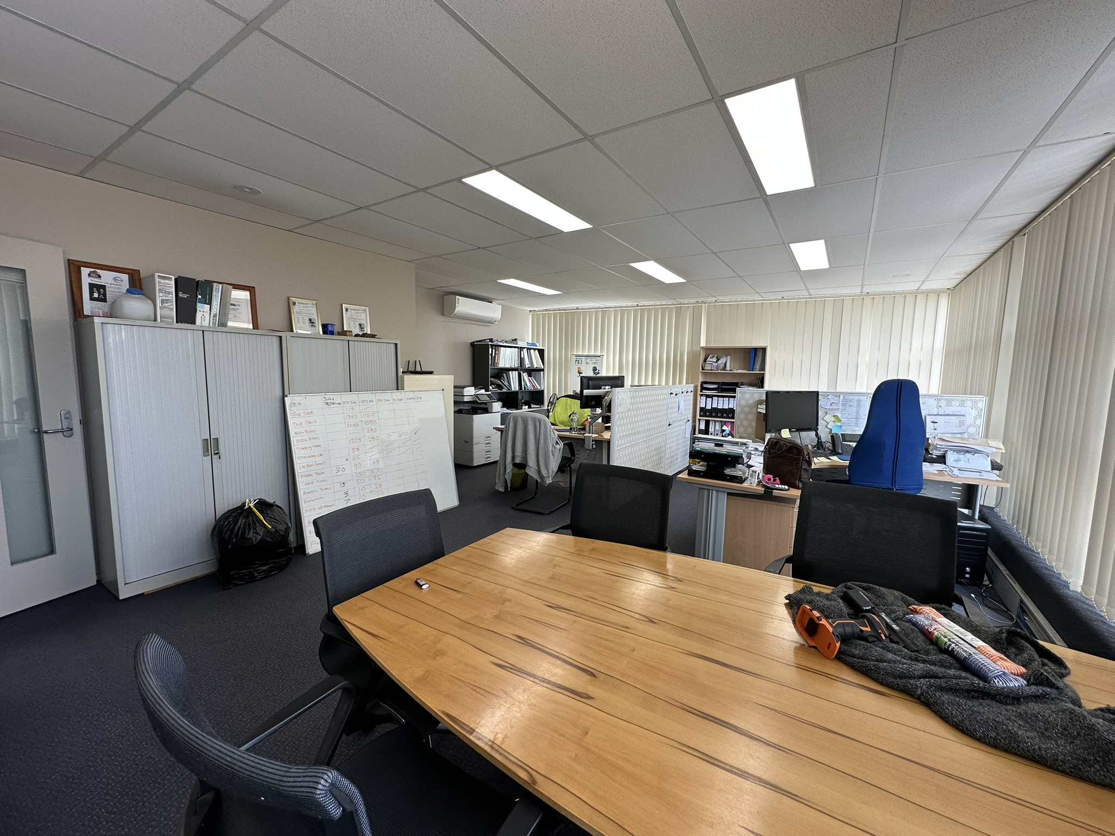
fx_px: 451
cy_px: 418
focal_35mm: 14
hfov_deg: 102.1
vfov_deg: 85.7
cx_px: 558
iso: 64
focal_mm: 2.22
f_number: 2.2
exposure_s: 1/100
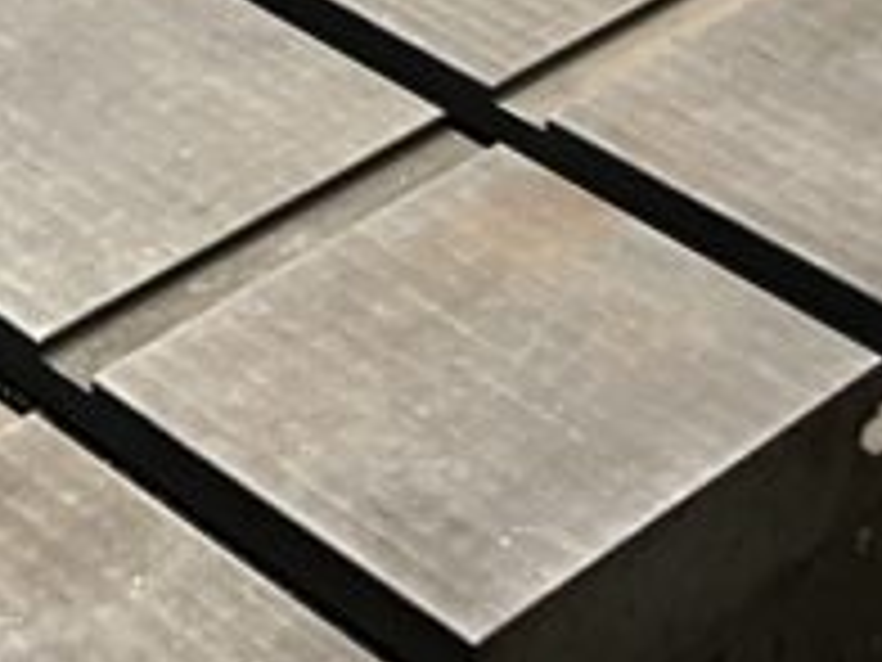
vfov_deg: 10.3
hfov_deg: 14.2
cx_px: -86
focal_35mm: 136
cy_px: -482
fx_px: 3465
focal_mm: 5.1
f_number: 1.6
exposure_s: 1/33
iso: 500
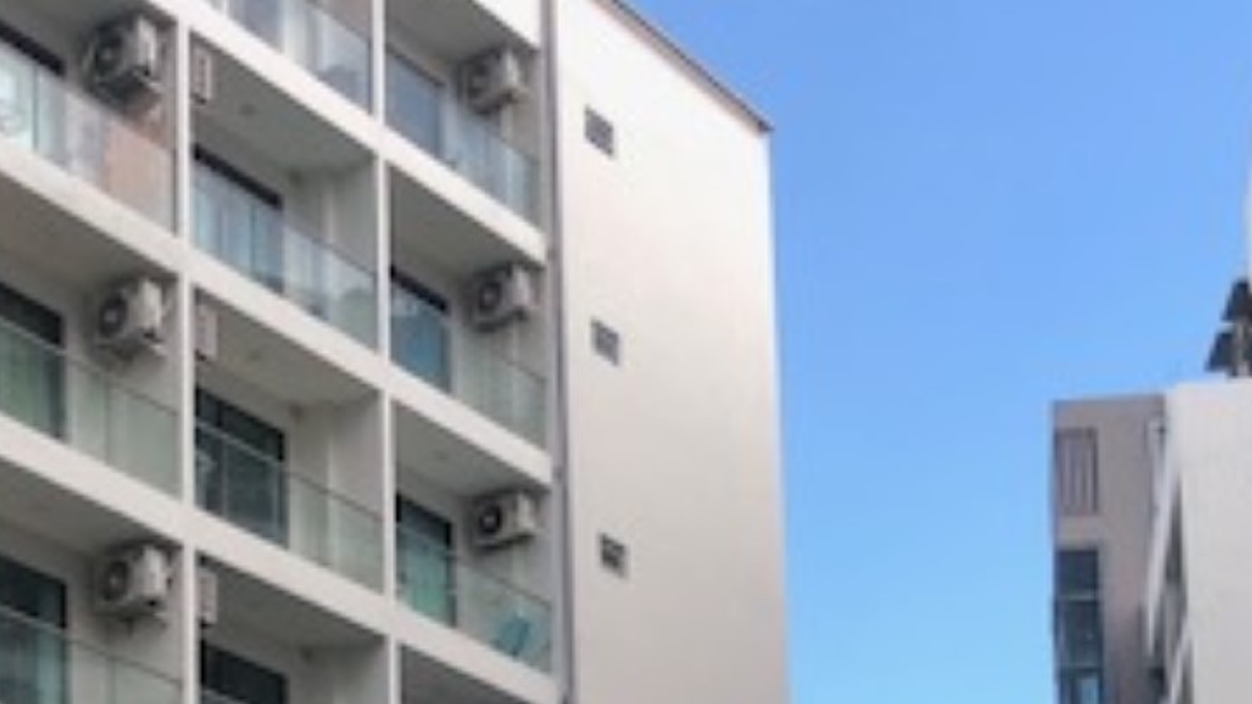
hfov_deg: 24.5
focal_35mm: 87
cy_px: 1311
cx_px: 643
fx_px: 2888
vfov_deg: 12.5
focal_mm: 4
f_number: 1.8
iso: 20
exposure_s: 1/414
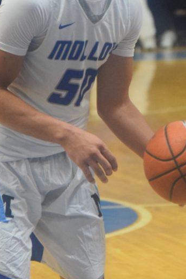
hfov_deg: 4.1
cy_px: 77
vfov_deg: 6.1
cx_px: 96
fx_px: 2625
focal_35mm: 339
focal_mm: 102
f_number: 4.5
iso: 3200
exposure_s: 1/160
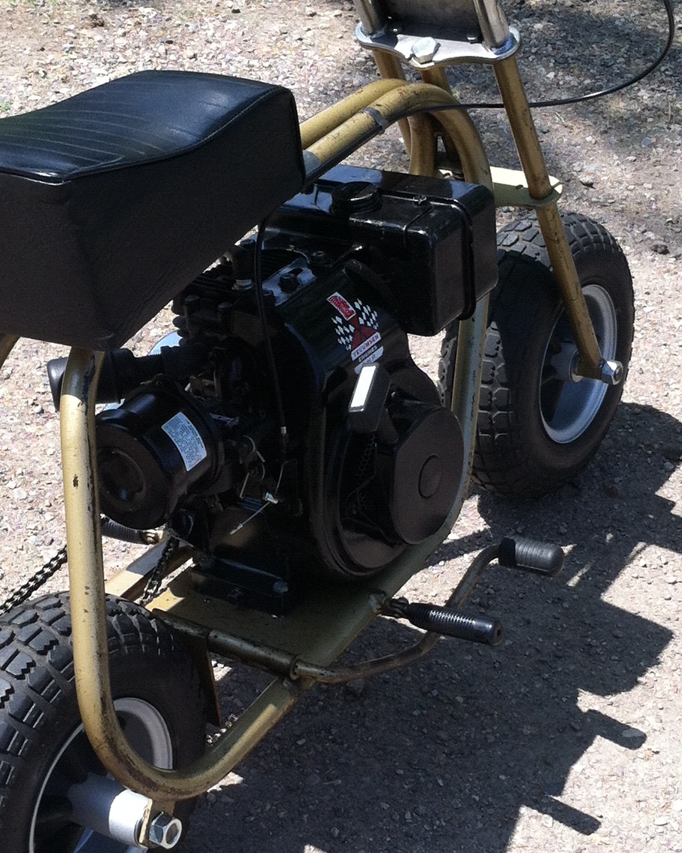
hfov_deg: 19.6
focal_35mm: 78
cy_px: 458
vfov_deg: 24.4
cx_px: 275
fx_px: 1968
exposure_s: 1/698
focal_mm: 3.85
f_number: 2.8
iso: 80
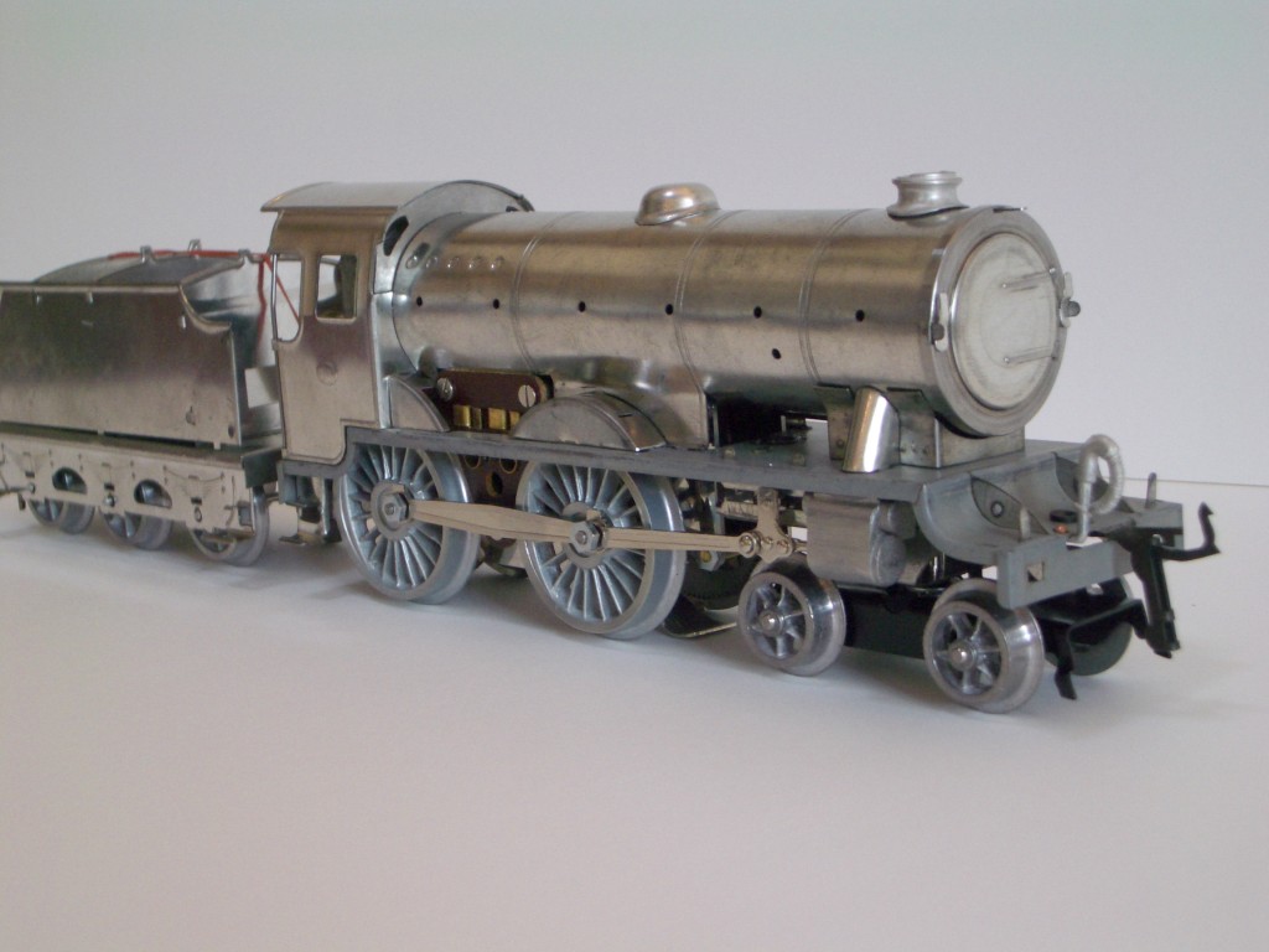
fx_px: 2273
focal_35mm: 62
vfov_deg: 23.7
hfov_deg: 31.2
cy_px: 476
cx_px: 634
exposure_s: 1/15
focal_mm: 10.2
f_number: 3.5
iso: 100
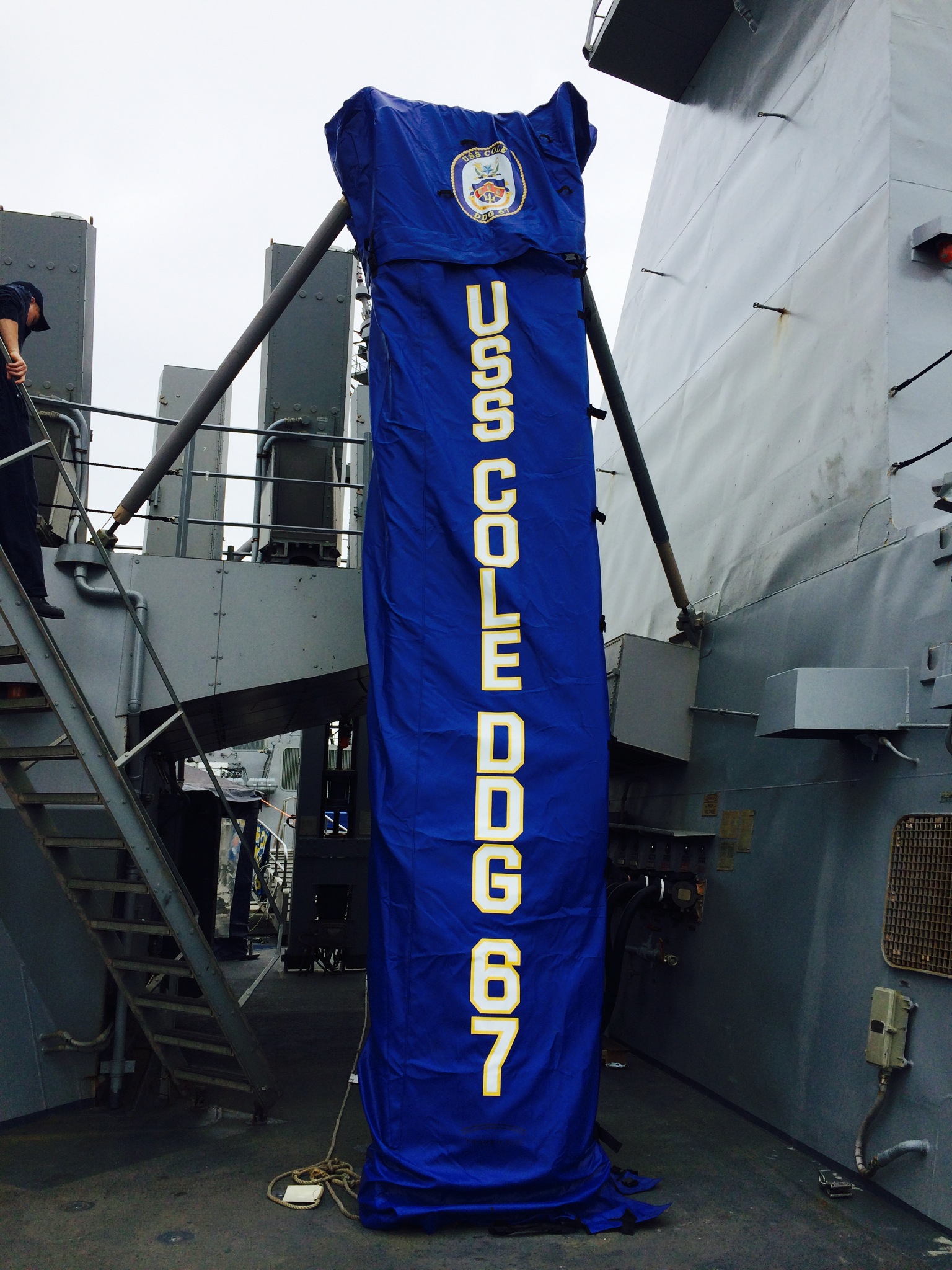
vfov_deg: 60.0
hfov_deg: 46.8
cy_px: 635
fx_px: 1100
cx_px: 476
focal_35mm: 30
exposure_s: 1/1244
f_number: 2.2
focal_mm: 4.12
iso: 32
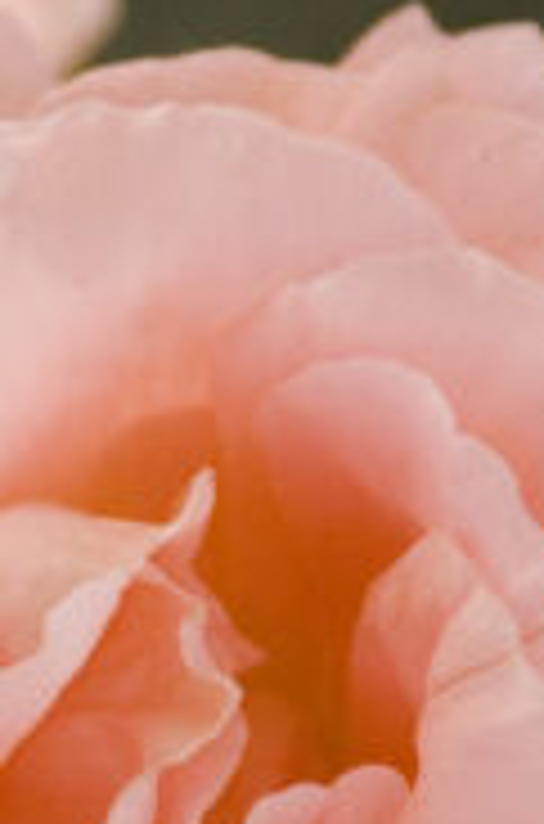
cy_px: 835
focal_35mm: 575
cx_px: 241
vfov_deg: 3.6
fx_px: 13107
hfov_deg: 2.4
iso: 400
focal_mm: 98
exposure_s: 1/400
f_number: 5.6
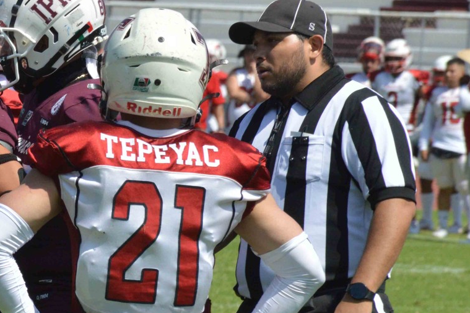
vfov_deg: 2.8
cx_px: -71
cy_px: 199
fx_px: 6497
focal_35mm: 498
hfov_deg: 4.1
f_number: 10
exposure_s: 1/1600
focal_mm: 140
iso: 800
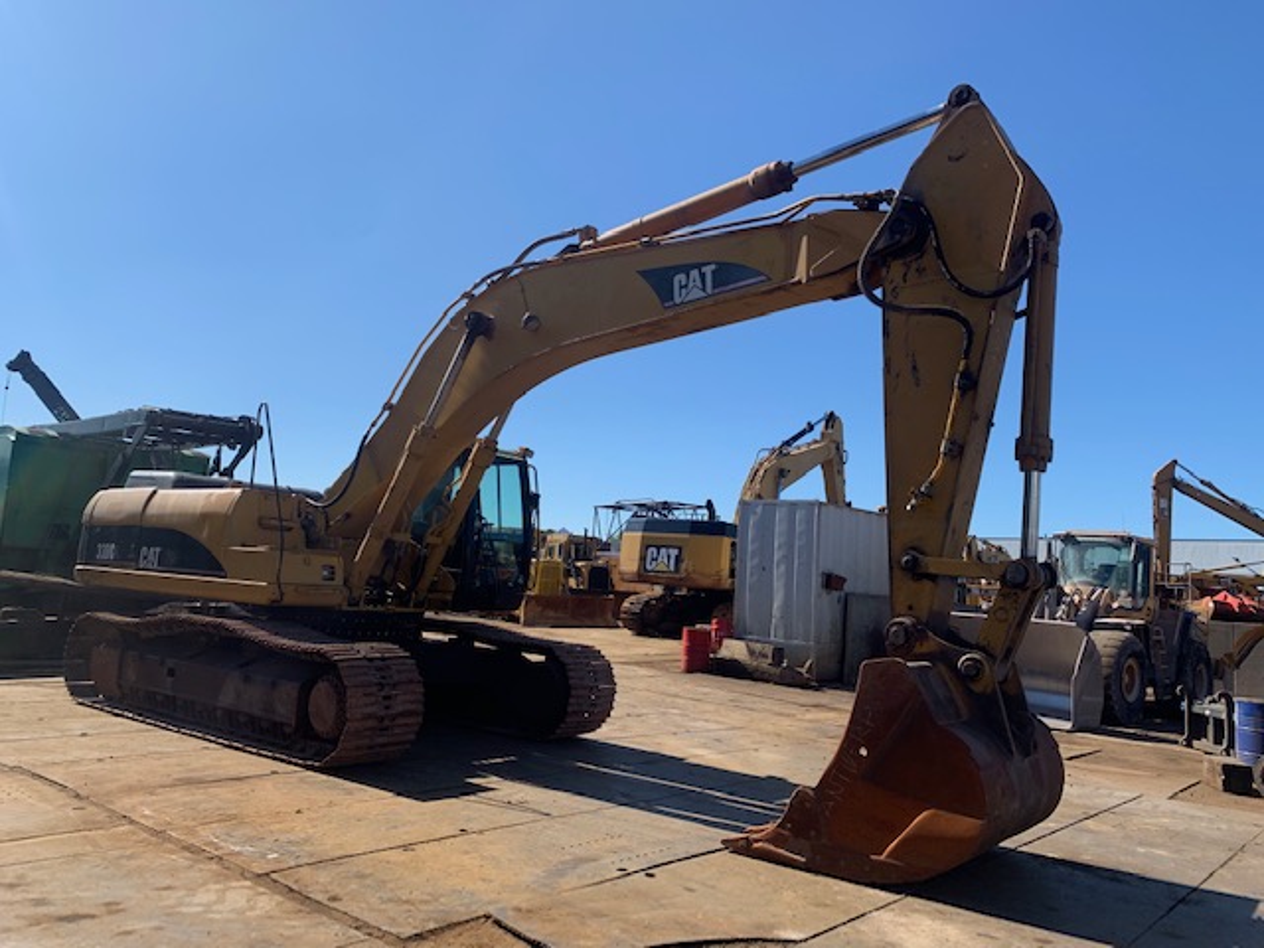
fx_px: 949
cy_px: 474
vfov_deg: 53.1
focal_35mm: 26
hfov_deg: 67.3
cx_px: 632
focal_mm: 4.25
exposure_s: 1/2545
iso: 25
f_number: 1.8
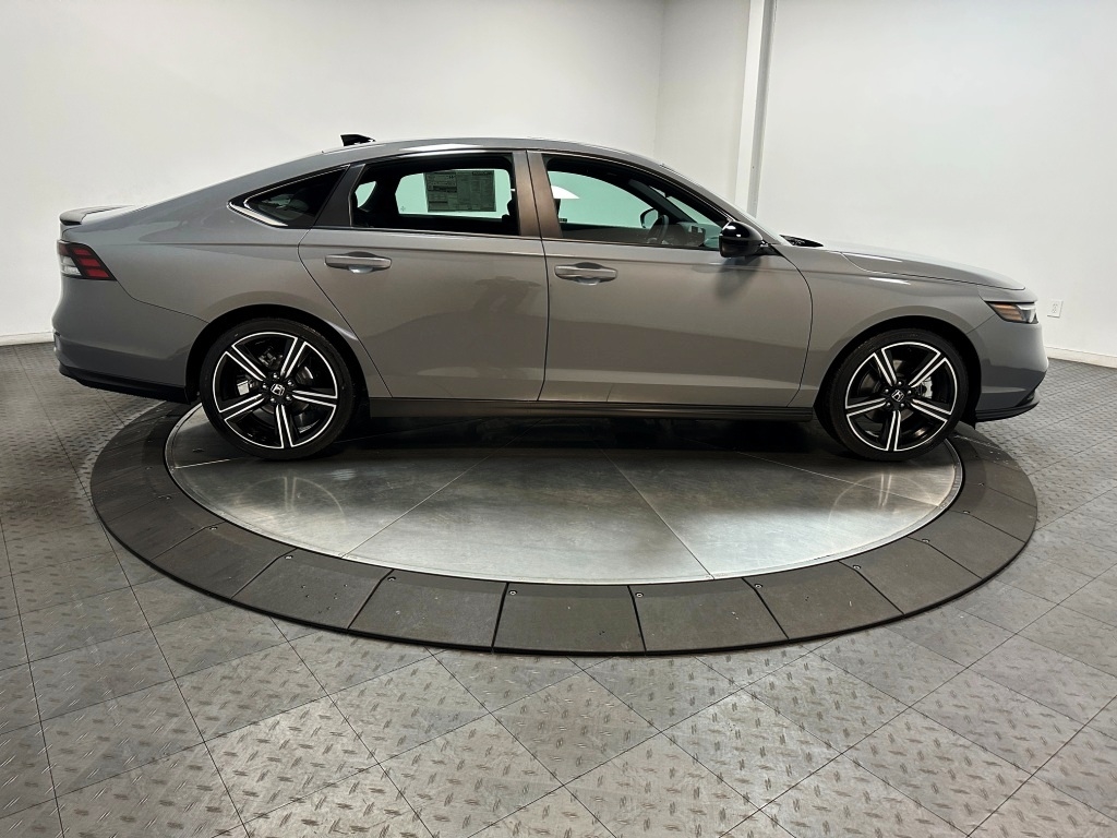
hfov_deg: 71.6
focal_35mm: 24
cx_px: 558
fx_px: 774
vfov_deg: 56.8
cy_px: 419
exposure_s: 1/60
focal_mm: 6.86
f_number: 1.78
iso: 320
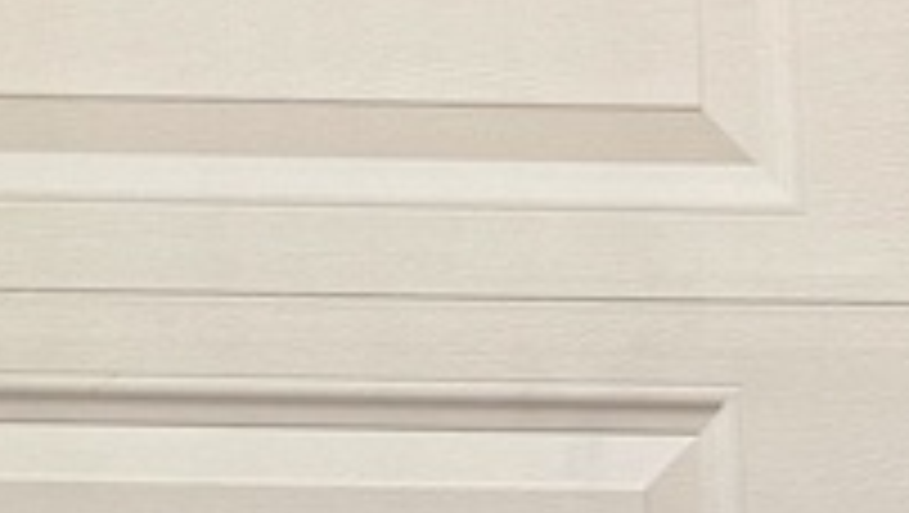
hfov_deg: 15.9
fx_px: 2702
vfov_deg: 9.9
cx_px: 1696
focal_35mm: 112
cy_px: 1094
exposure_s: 1/122
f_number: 1.8
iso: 64
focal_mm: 4.25
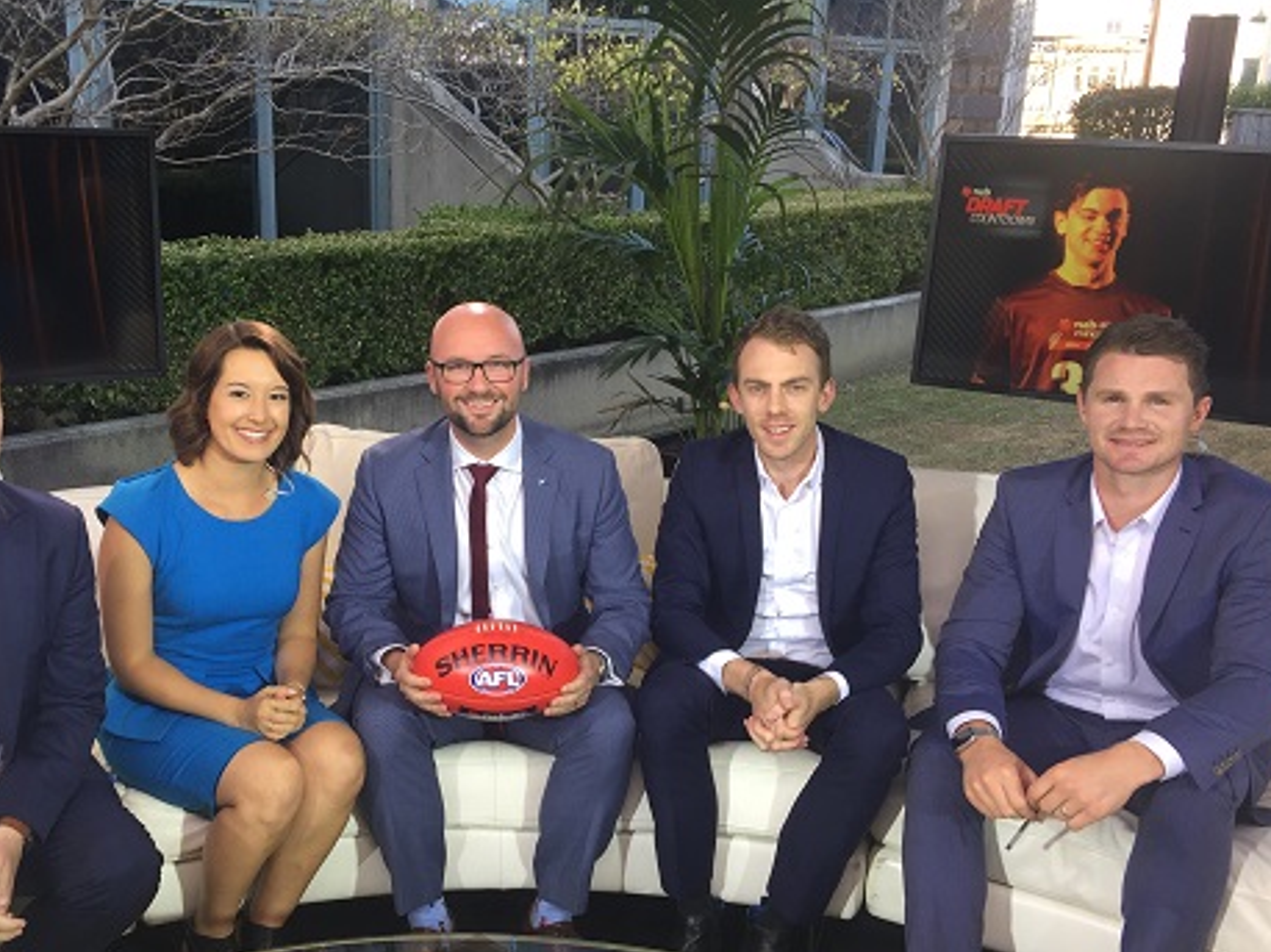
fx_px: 1395
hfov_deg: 48.6
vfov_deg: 37.6
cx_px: 494
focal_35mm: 38
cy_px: 558
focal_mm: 4.15
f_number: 2.2
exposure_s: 1/109
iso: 32
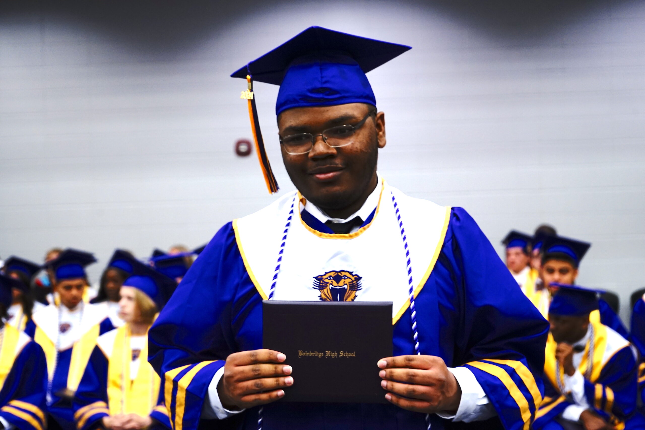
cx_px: 322
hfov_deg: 28.8
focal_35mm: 70
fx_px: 1254
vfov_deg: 19.5
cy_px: 215
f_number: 5.6
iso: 800
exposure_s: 1/80
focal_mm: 70
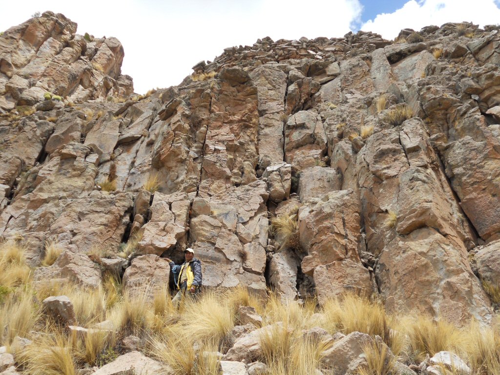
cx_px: 250
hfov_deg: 49.0
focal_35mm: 38
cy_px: 188
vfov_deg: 37.7
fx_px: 549
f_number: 3.9
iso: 80
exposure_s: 1/320
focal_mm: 6.9
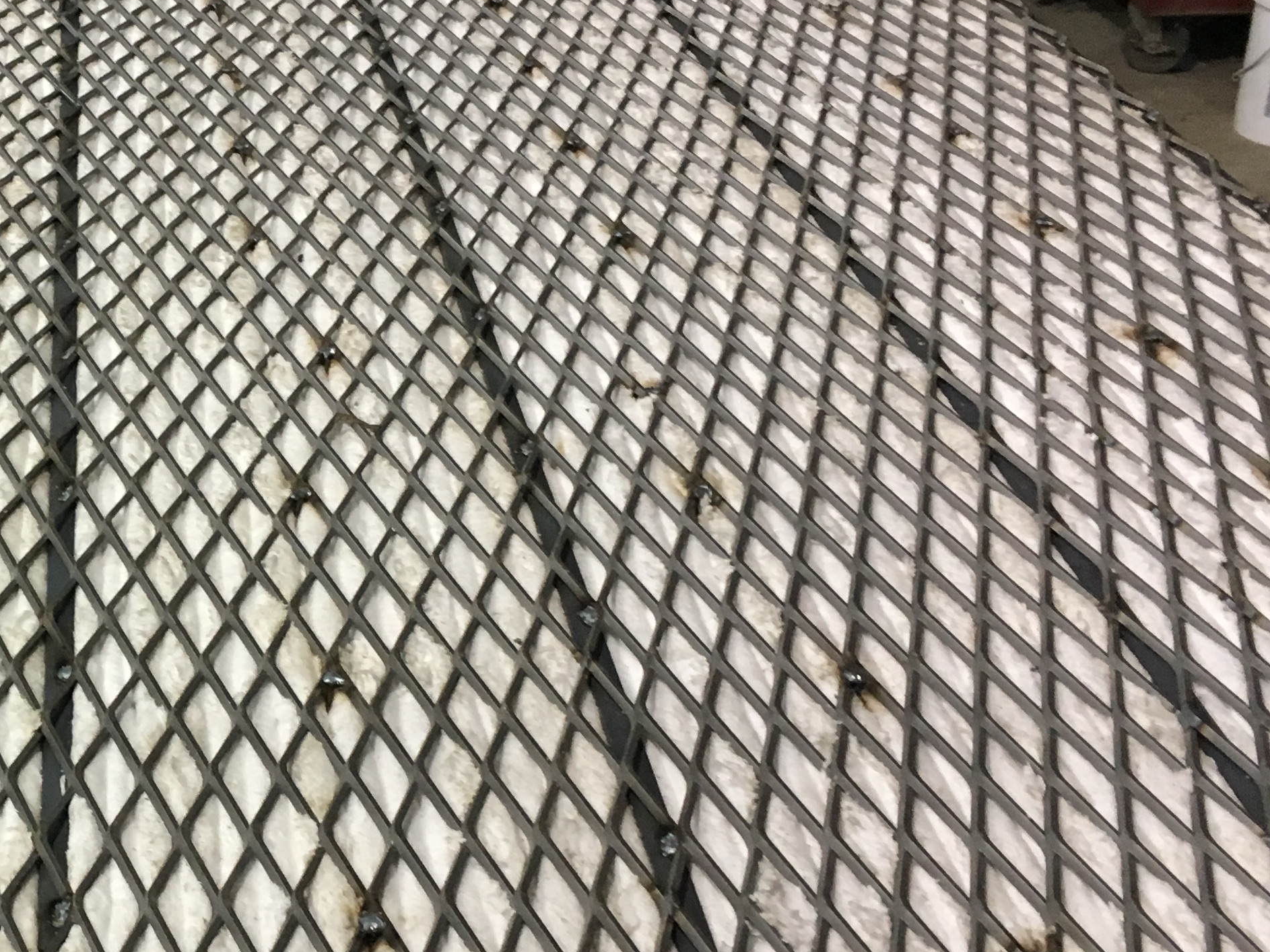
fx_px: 2274
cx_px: 10
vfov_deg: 23.6
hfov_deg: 29.2
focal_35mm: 62
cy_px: 529
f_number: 2.2
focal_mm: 4.15
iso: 100
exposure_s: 1/30
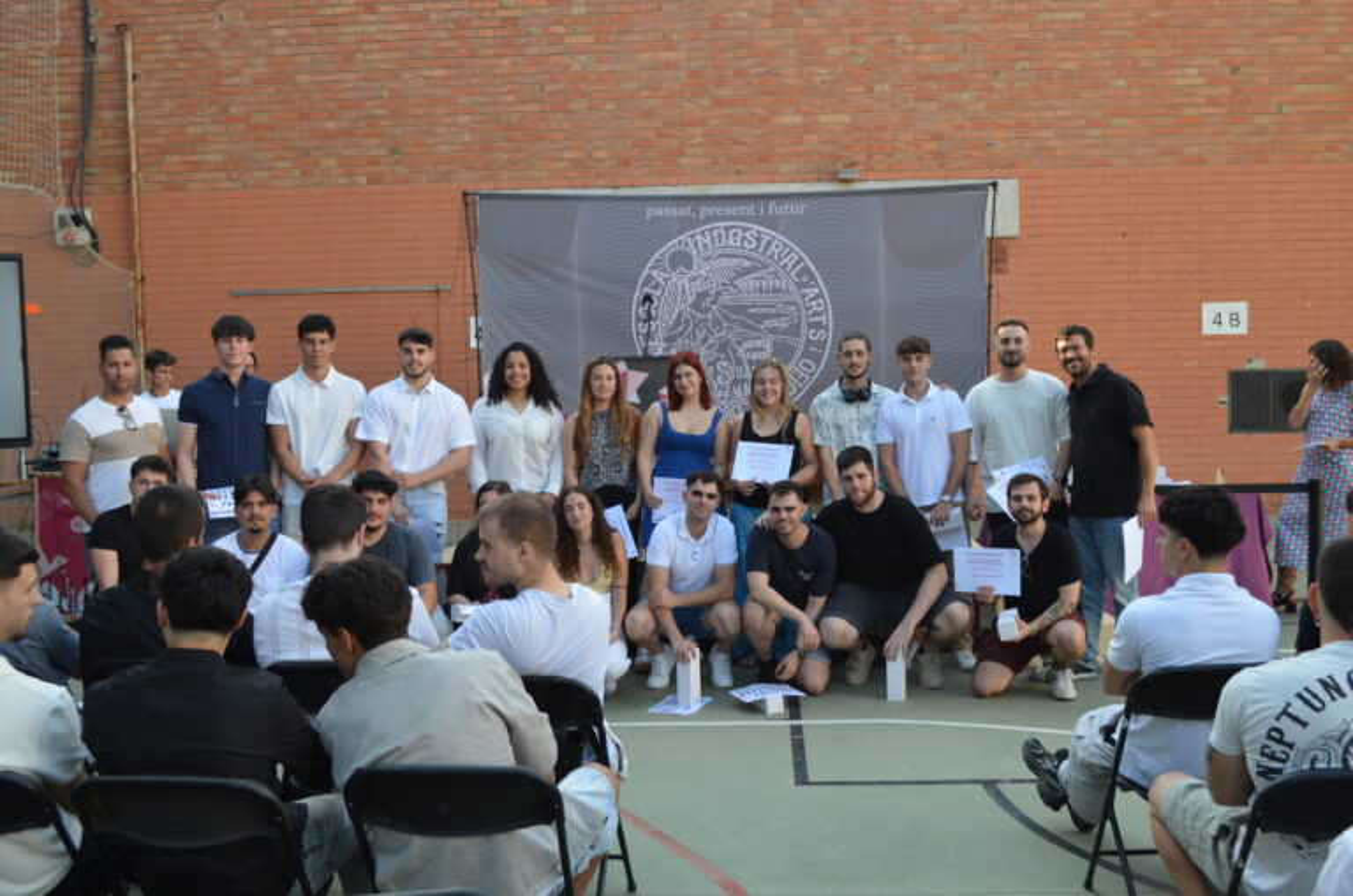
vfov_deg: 36.7
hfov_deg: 53.2
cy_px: 448
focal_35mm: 36
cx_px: 676
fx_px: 1350
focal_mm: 24
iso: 200
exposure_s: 1/125
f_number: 5.6
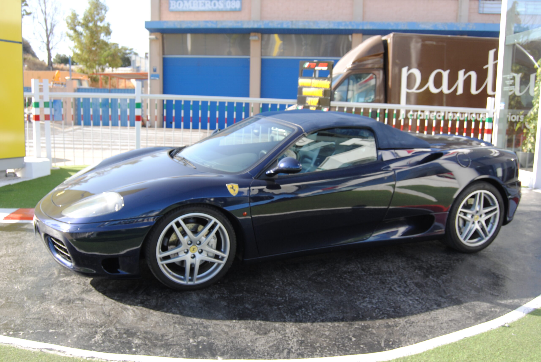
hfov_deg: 57.2
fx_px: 497
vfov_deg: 40.1
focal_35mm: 33
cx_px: 270
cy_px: 181
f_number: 5.6
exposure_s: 1/125
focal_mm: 22
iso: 110
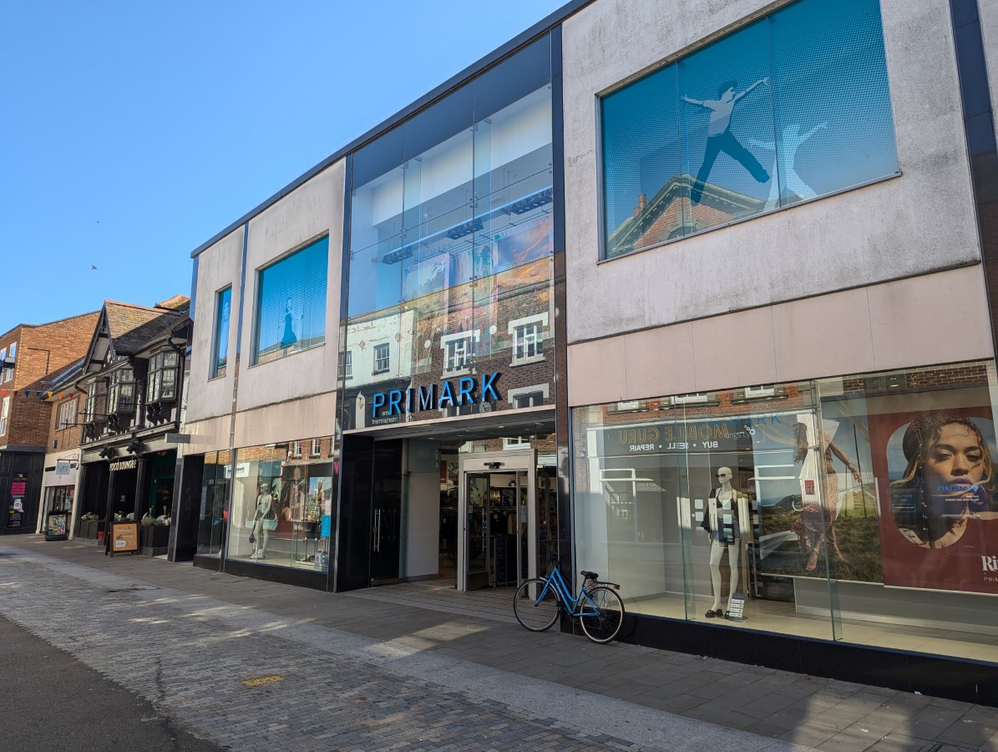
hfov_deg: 71.5
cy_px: 376
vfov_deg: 56.9
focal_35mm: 24
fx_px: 693
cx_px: 499
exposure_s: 1/913
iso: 46
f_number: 1.85
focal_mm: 6.81
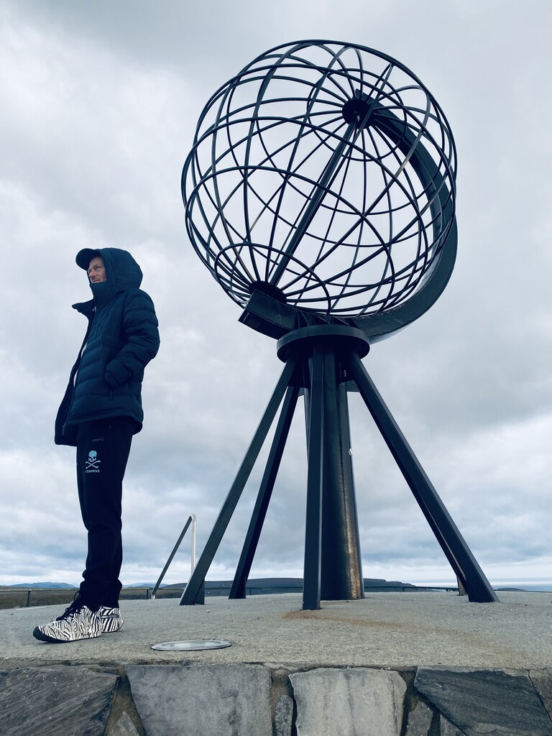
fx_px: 553
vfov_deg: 67.3
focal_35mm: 26
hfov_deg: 53.1
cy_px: 368
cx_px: 276
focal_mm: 4.25
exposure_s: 1/122
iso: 32
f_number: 1.8
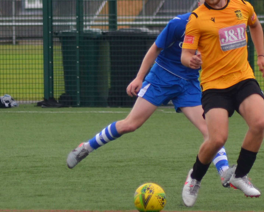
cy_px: 89
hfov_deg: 4.8
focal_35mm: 400
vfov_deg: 3.9
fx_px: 3124
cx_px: 189
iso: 400
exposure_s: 1/1000
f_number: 4.5
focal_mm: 165
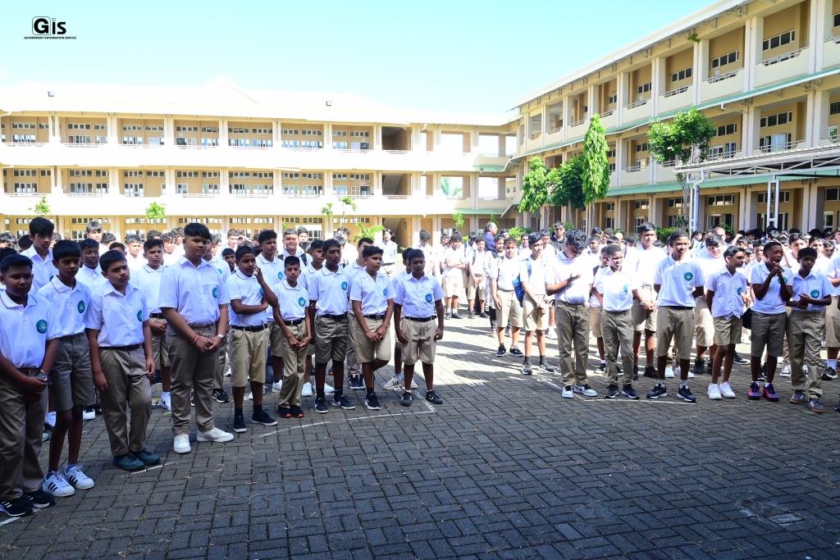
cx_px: 420
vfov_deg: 47.9
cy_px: 280
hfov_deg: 67.4
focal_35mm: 27
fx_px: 630
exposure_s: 1/200
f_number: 10
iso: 640
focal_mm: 18
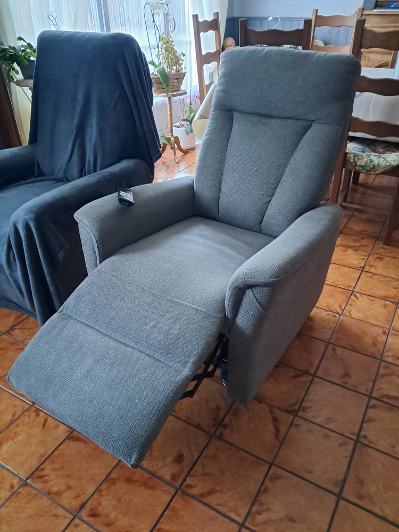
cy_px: 266
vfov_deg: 65.3
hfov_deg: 51.4
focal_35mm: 27
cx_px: 200
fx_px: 415
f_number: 1.8
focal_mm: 4
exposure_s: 1/20
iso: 1000
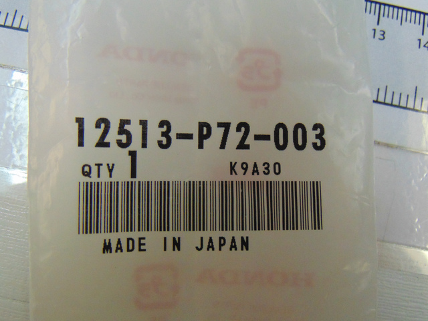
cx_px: 214
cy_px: 160
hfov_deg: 55.4
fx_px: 408
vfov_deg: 42.9
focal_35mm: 33
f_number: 3.2
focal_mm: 5.8
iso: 500
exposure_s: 1/100
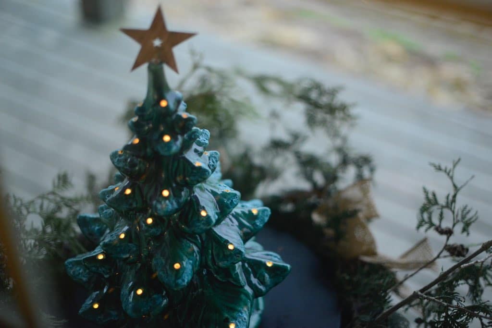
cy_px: 164
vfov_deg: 27.0
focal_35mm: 50
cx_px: 246
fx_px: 683
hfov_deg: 39.6
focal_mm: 50
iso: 3200
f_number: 1.4
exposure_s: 1/320
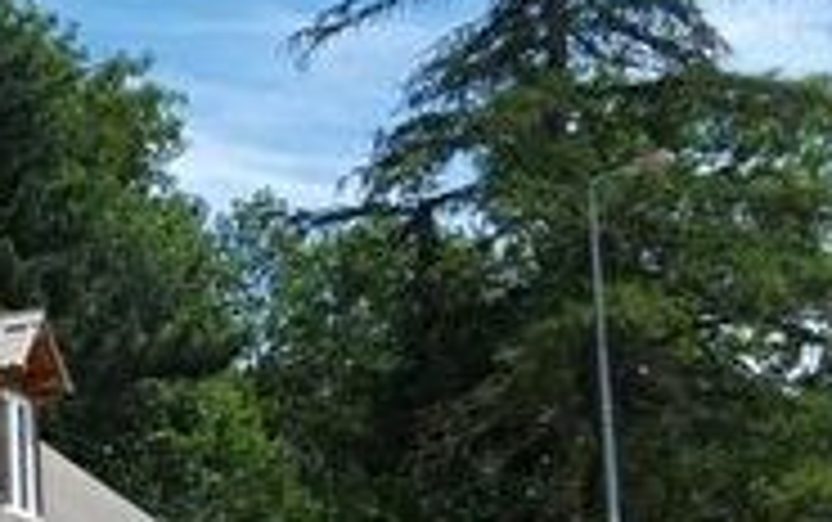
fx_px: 1816
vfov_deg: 15.8
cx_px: -643
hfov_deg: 19.6
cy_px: 610
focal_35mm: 80
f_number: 3.2
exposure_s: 1/800
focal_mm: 3.6
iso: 80
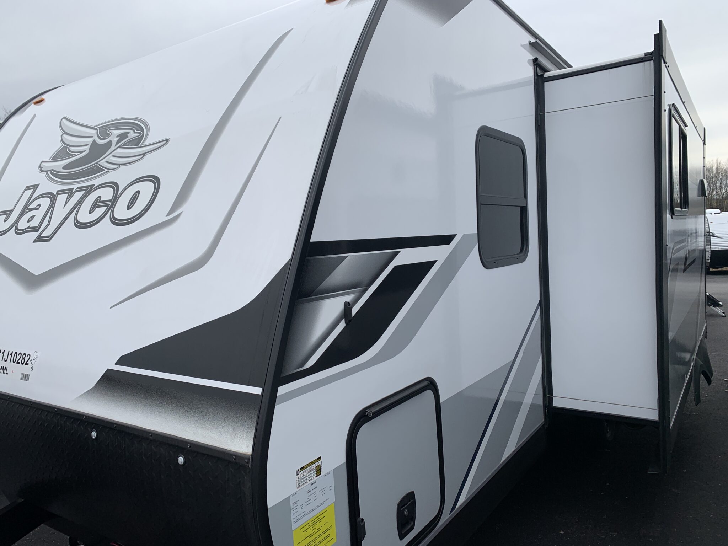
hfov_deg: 67.3
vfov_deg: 53.1
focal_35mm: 26
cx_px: 364
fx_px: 547
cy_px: 273
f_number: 1.8
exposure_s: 1/2114
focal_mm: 4.25
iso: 25
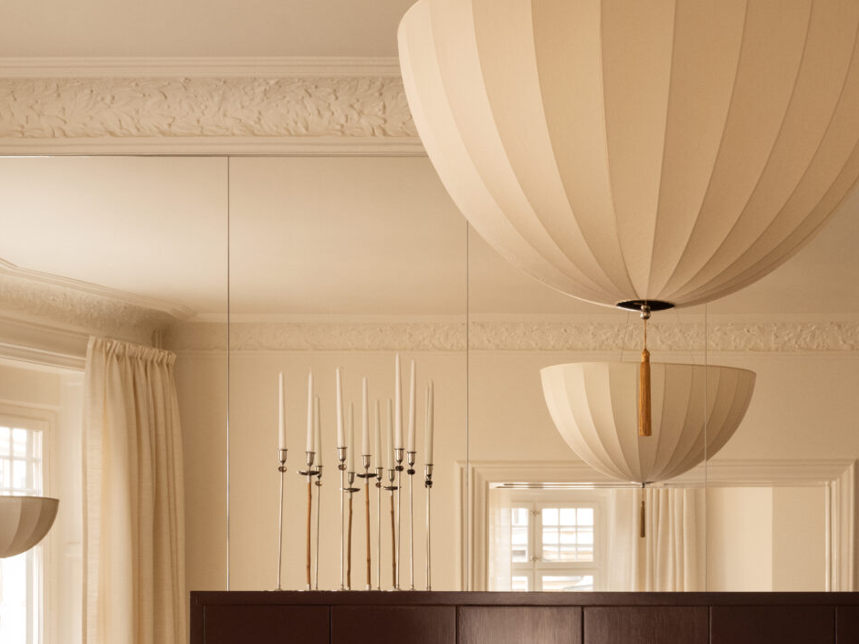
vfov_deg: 19.5
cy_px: 597
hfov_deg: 26.2
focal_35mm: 74
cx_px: 574
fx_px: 1837
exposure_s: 1.6
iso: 500
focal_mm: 42.5
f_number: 11
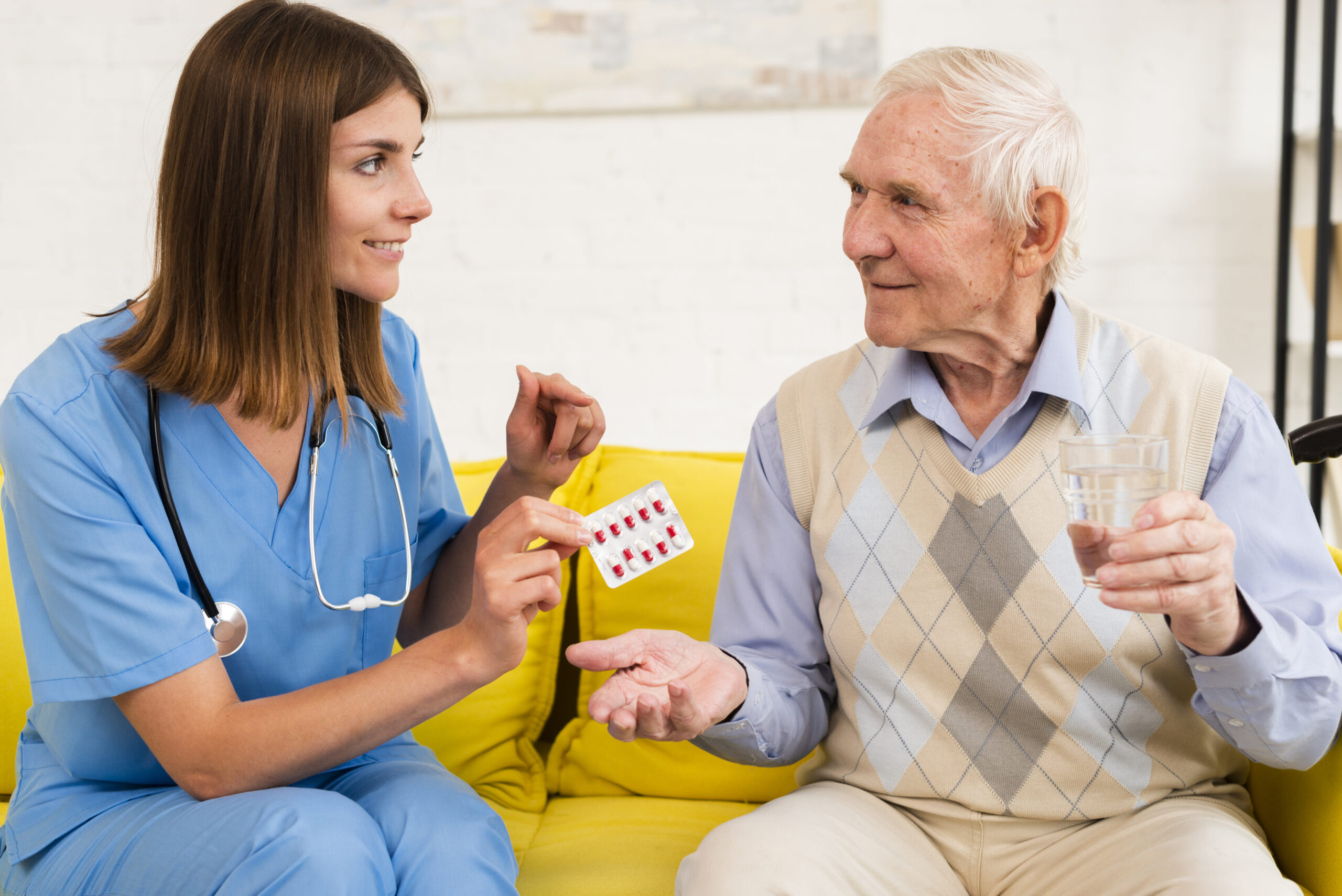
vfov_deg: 27.0
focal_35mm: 50
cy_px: 448
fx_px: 1865
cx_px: 671
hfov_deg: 39.6
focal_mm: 50
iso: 250
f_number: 3.5
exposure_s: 1/160
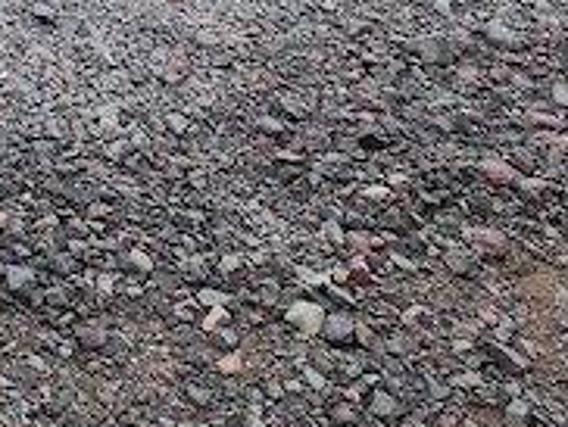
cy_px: -489
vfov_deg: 12.5
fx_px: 1659
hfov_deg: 15.8
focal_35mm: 101
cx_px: -531
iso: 12
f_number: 1.8
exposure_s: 1/758
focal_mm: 6.4
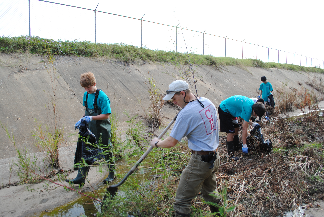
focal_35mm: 27
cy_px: 108
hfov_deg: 67.3
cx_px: 162
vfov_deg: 48.0
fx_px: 243
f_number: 5.6
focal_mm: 18
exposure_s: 1/125
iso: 100
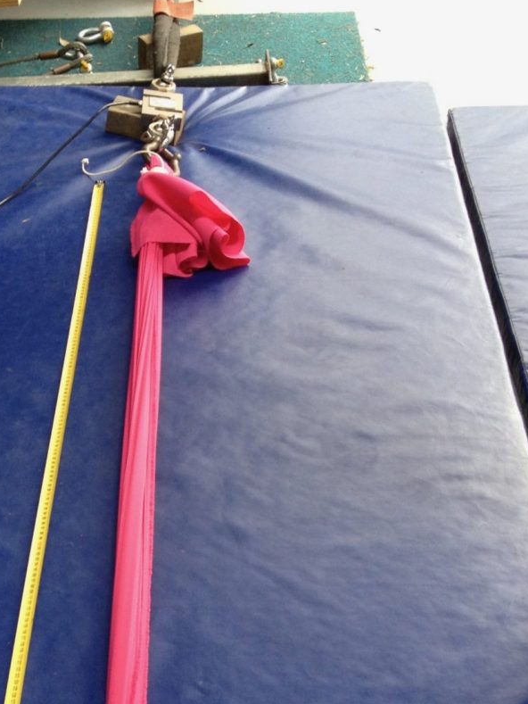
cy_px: 576
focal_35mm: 71
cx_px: 68
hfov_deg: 20.4
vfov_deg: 26.8
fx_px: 1444
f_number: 2.4
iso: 50
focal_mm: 4.28
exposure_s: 1/60
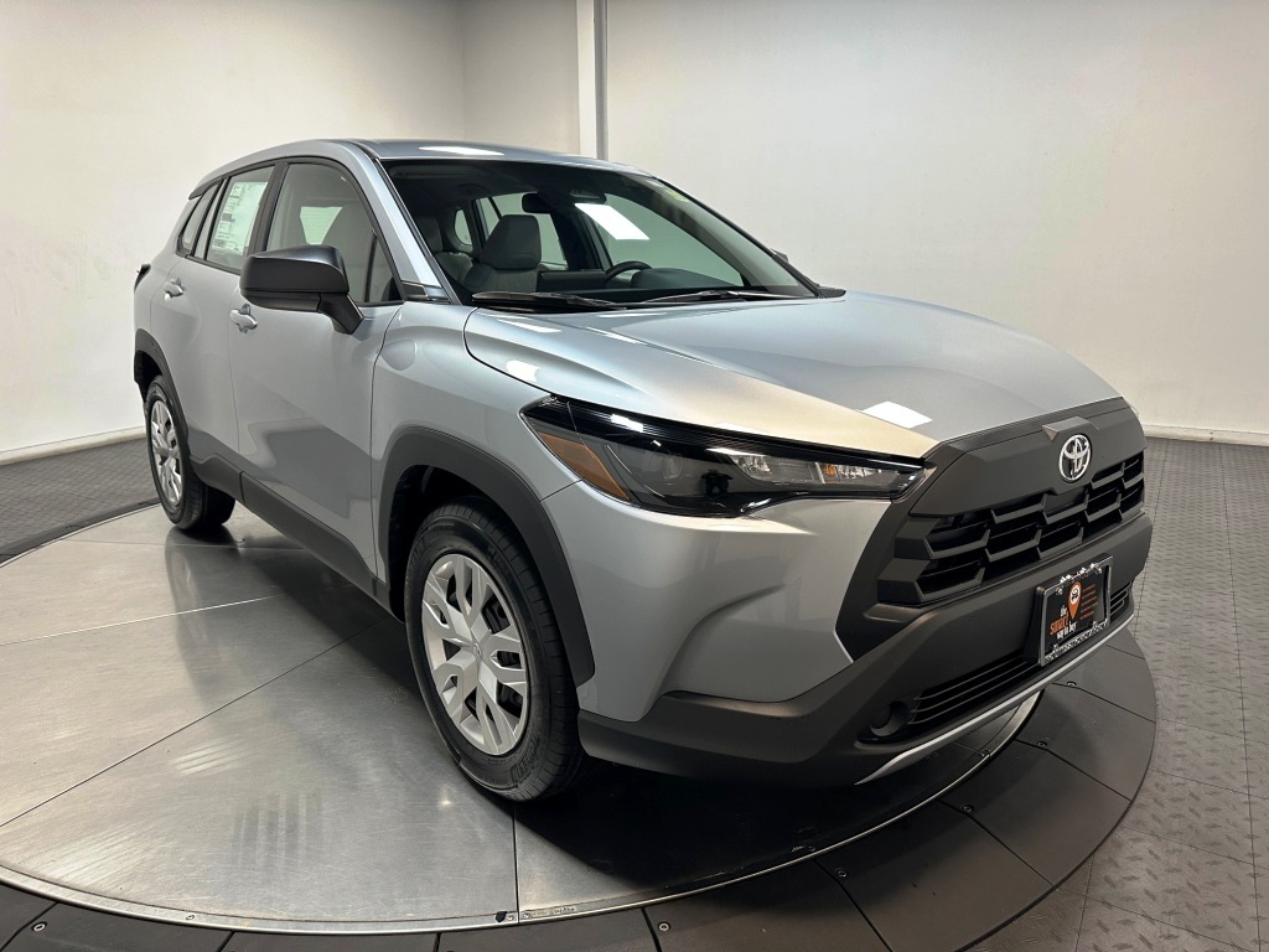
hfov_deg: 71.6
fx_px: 880
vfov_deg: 56.8
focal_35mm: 24
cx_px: 634
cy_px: 476
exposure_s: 1/60
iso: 250
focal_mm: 6.86
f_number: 1.78
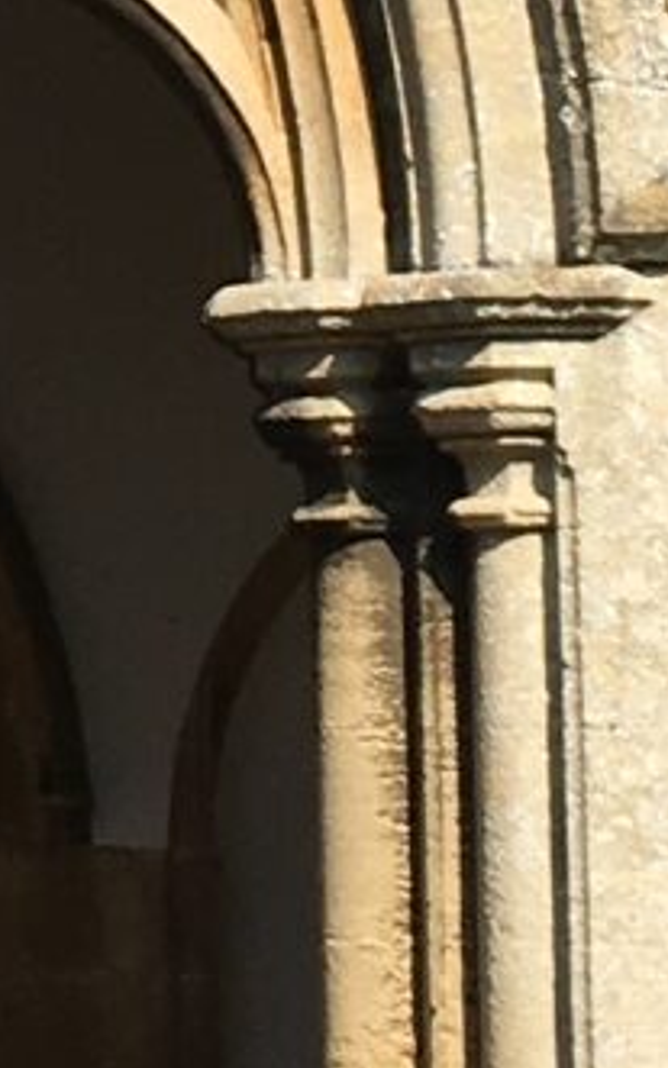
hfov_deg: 5.4
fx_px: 6930
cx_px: -658
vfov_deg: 8.6
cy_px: -523
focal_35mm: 238
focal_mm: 4.15
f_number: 2.2
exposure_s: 1/1637
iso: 25
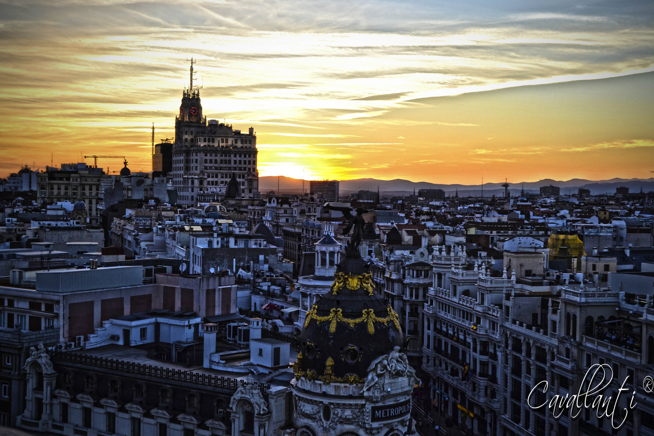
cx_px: 327
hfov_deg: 43.6
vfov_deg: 29.9
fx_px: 817
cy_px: 218
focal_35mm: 45
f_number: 5
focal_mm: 30
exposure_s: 1/160
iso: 100
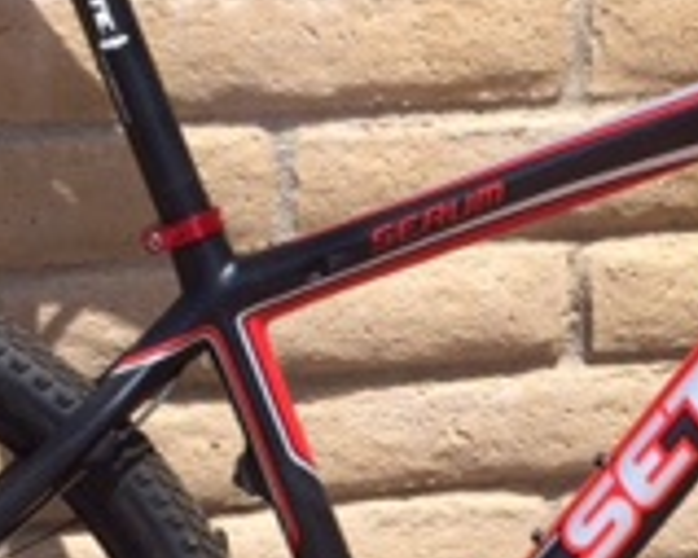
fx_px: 2354
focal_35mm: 114
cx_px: 606
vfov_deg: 13.3
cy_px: 611
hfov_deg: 16.7
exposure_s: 1/2053
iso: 32
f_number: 2.2
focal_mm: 4.15
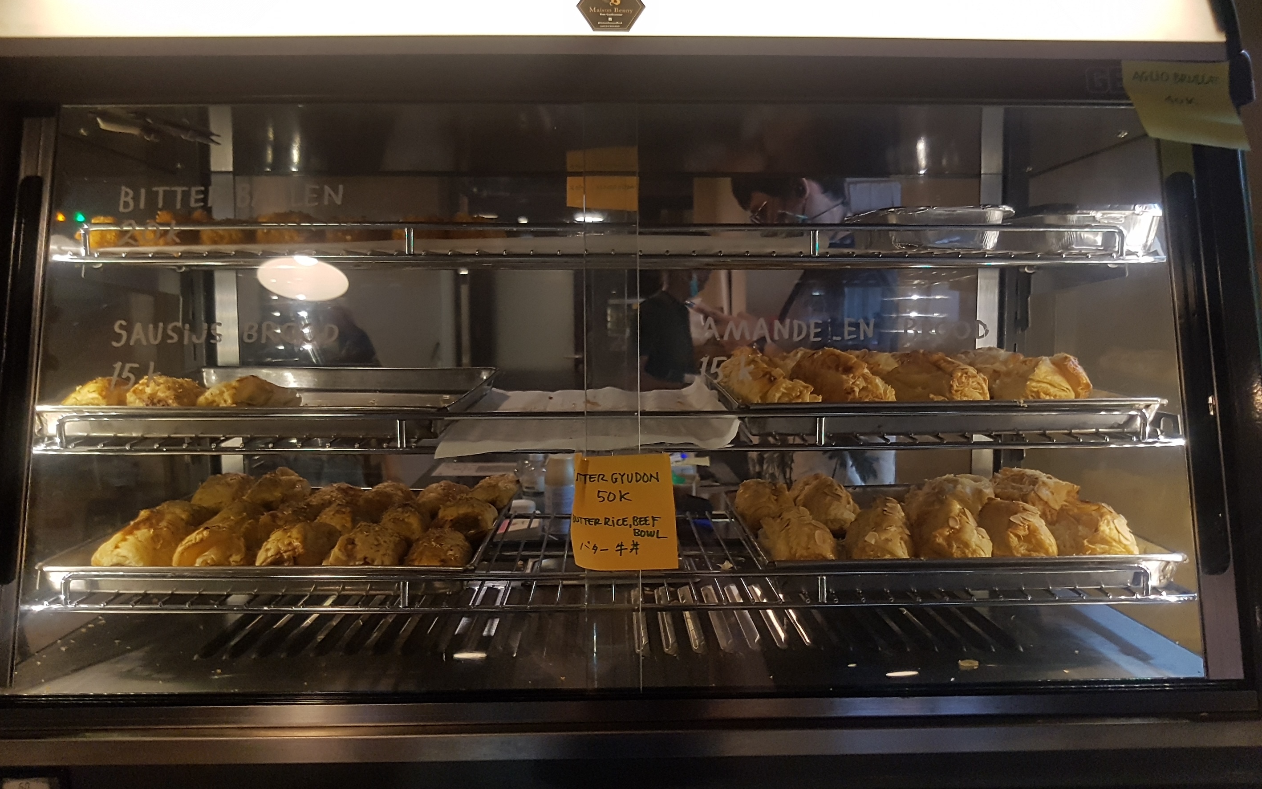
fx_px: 963
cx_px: 623
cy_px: 384
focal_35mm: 28
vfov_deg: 44.5
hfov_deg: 66.5
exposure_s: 1/100
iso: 250
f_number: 1.7
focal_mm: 4.2
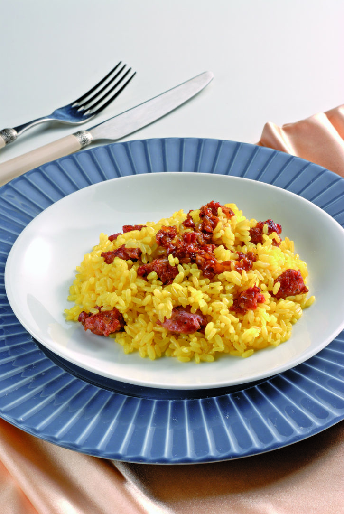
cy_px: 257
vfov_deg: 16.1
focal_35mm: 128
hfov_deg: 10.8
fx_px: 1822
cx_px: 172
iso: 100
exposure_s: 1/160
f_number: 16
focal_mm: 85
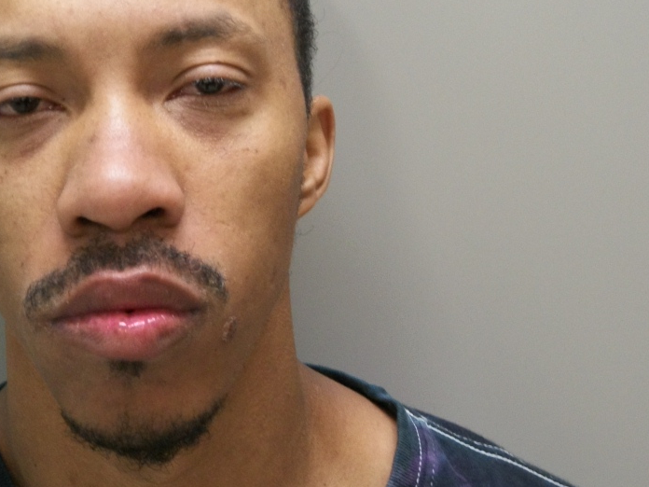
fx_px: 1725
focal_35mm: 92
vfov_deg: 16.0
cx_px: 121
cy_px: 183
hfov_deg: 21.0
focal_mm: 8.8
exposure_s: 1/13
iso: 160
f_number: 3.6
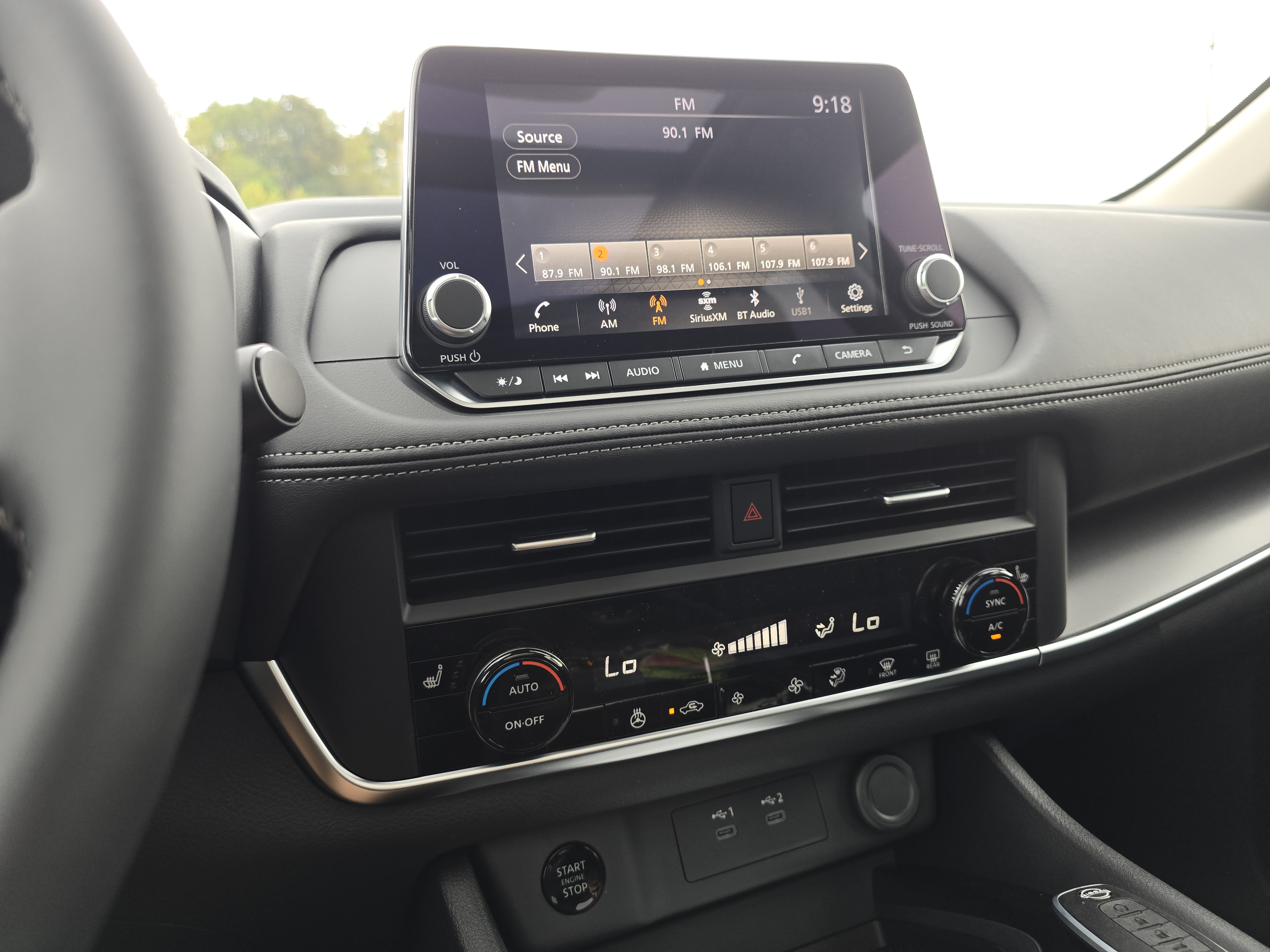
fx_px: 844
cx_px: 635
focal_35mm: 23
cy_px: 476
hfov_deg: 73.9
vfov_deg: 58.9
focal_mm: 6.3
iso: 100
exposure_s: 1/180
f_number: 1.7
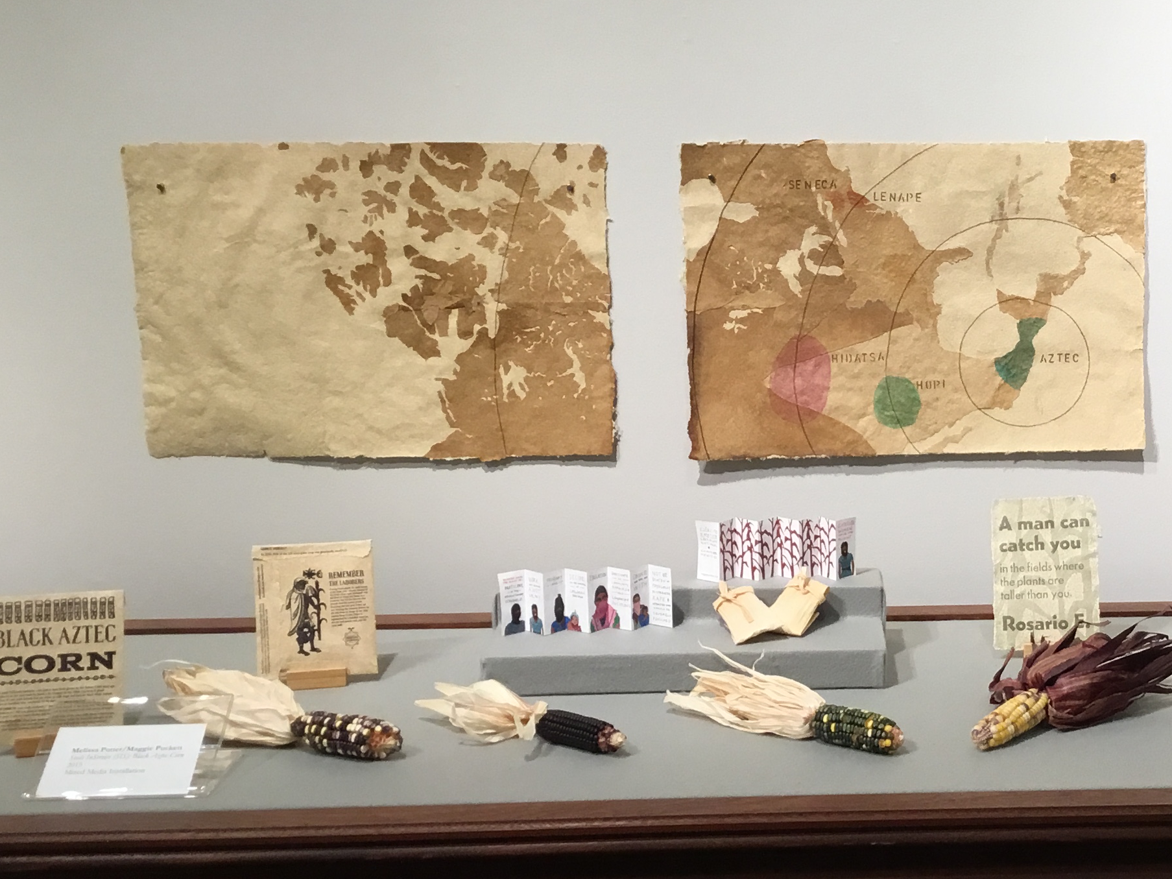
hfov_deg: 33.5
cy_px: 417
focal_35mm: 56
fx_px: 1896
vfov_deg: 26.1
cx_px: 905
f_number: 2.4
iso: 25
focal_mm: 3.3
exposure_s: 1/40
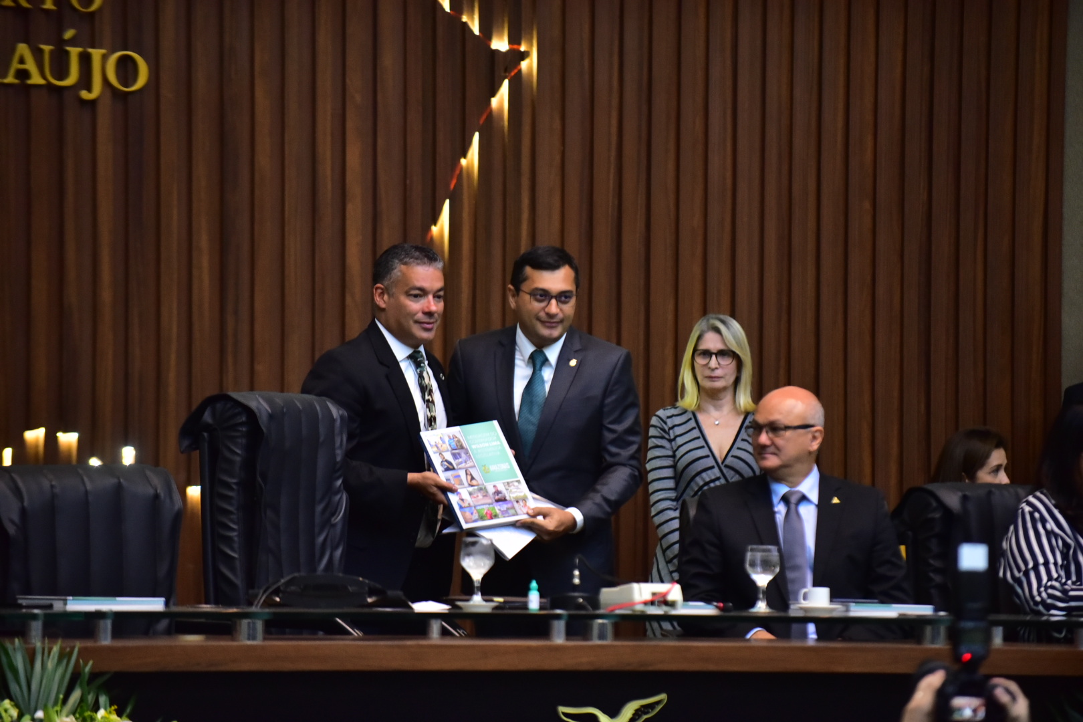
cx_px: 542
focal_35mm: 200
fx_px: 6016
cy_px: 361
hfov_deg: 10.3
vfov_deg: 6.9
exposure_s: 1/200
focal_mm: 200
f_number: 3.2
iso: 2500
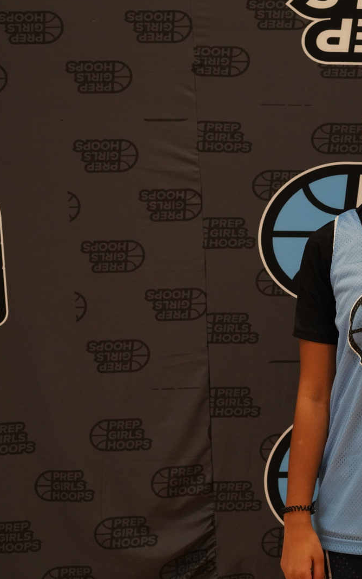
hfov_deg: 16.3
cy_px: 288
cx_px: 418
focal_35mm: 77
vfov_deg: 26.8
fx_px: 1215
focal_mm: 50
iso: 2000
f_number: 5.6
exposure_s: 1/200
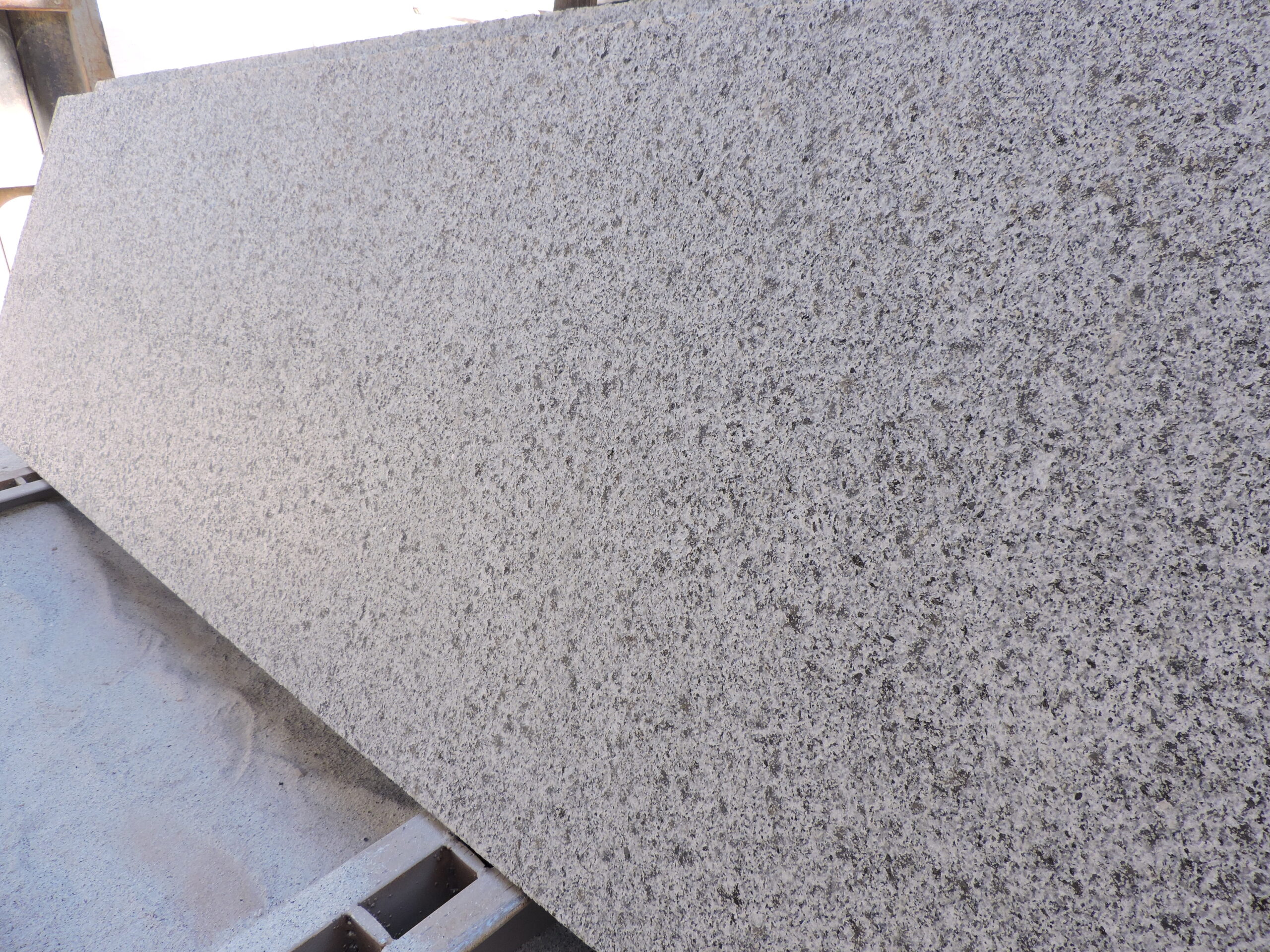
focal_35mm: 24
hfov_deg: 71.6
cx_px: 635
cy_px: 476
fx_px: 881
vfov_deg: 56.8
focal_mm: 4.3
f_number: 3
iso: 100
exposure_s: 1/160
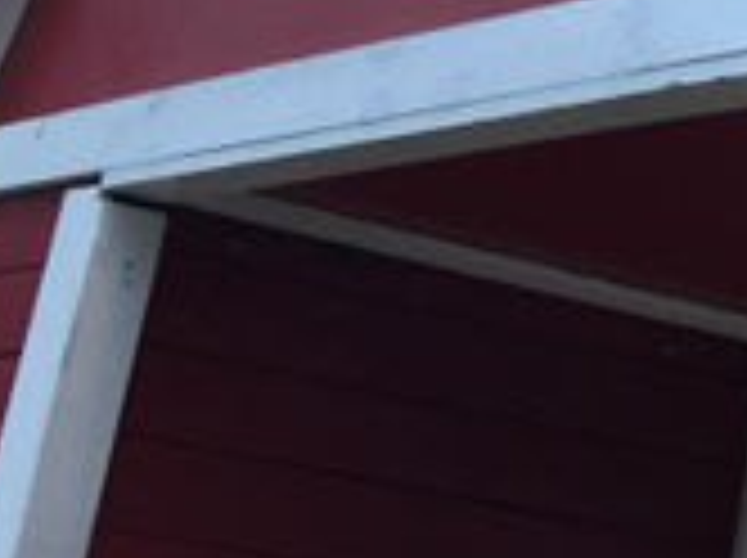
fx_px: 3017
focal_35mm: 140
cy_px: -310
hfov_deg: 13.2
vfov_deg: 10.2
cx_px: 1156
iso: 40
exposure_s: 1/100
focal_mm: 4.15
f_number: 2.2
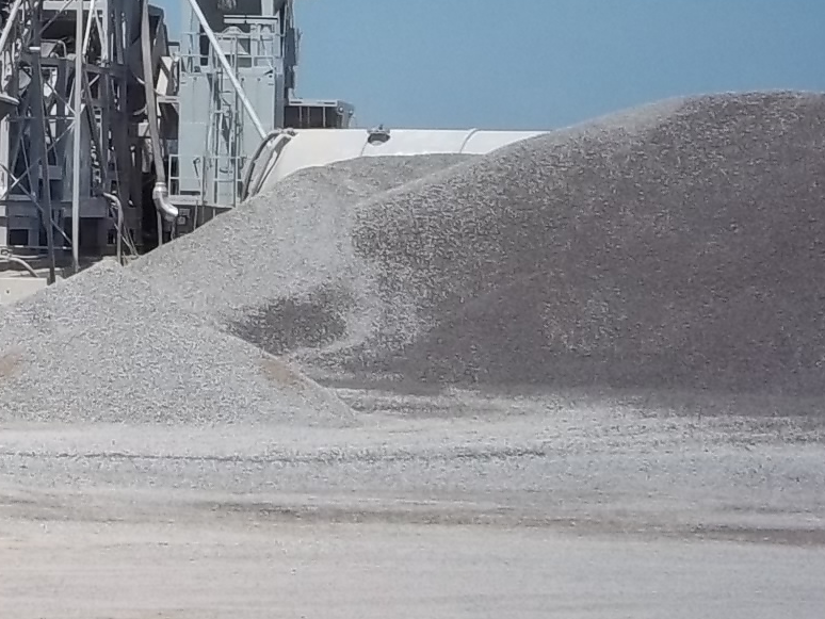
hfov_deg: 11.7
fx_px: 3910
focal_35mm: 164
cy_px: -89
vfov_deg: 9.0
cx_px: -252
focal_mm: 11
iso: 80
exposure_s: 1/400
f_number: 7.9
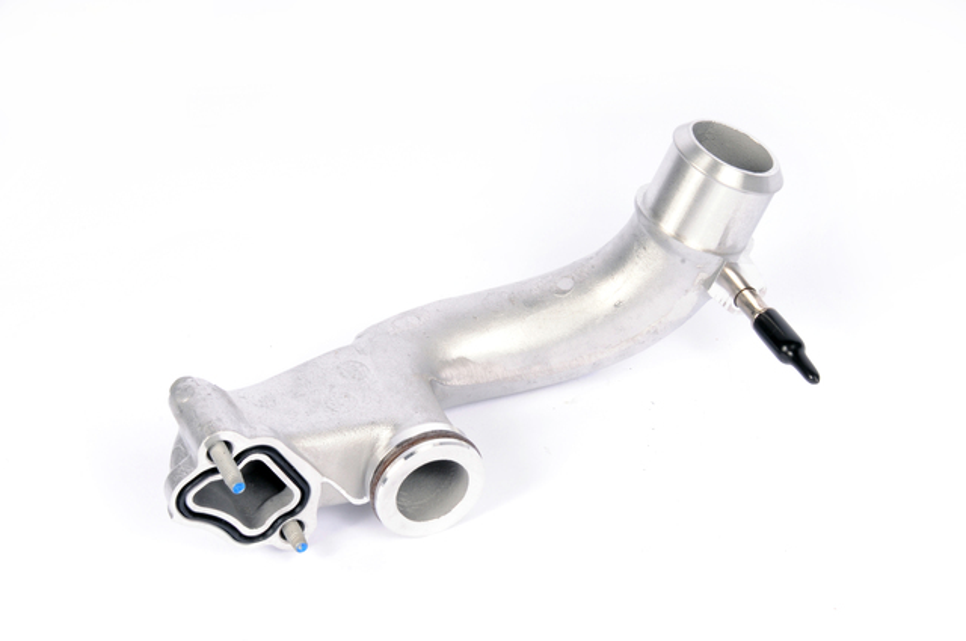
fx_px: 3216
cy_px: 320
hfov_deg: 17.1
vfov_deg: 11.4
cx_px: 483
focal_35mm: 120
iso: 320
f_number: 25
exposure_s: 1/200
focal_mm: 80
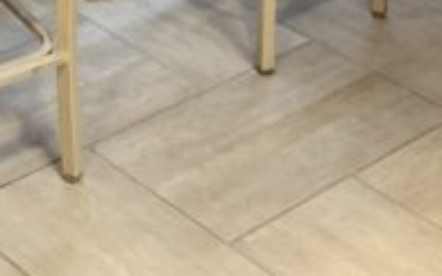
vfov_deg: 10.1
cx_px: -175
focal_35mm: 117
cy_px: -330
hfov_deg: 16.6
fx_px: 1410
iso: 40
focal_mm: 3.99
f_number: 1.8
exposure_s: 1/15
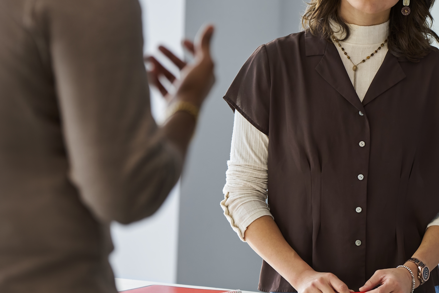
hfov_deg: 9.2
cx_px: 335
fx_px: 2719
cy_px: 131
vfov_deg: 6.2
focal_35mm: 223
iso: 320
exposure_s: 1/640
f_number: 2.8
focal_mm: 127
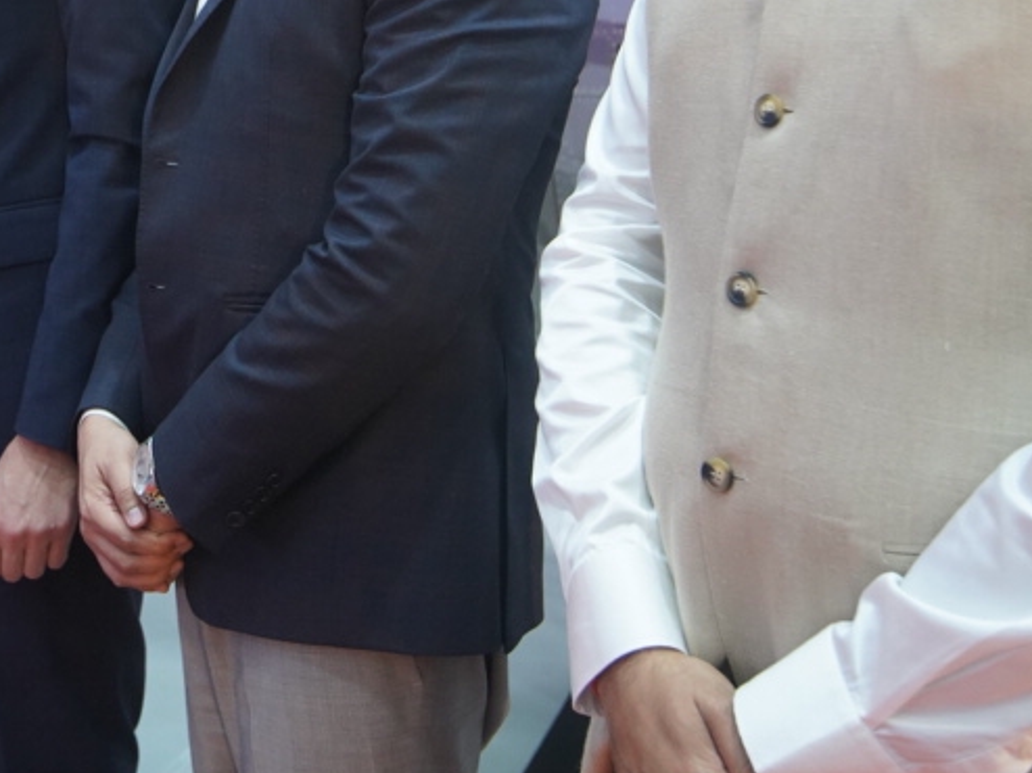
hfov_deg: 29.4
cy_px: -94
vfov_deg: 21.9
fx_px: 1877
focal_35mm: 63
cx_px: 94
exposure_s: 1/250
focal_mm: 20
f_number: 2.8
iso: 1600
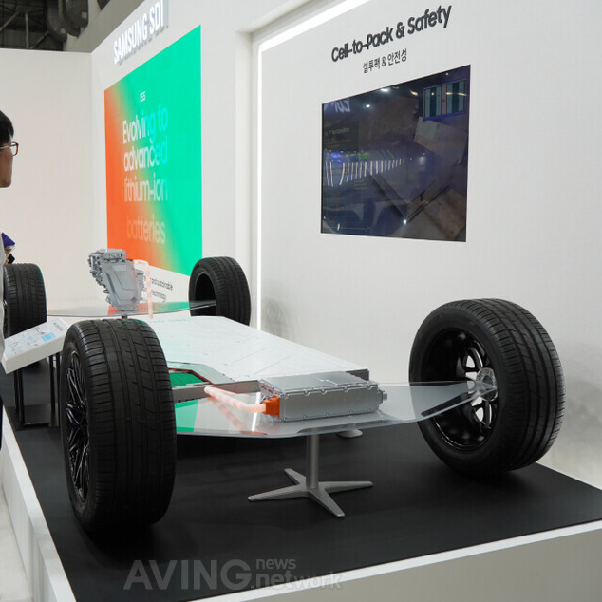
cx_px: 217
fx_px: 721
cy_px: 302
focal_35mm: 37
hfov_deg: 44.9
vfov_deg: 45.3
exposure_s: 1/60
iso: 100
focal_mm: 19
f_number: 4
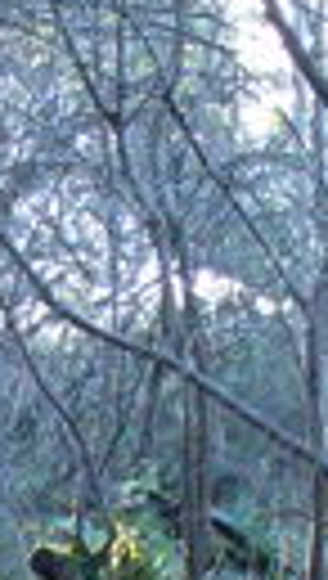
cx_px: -155
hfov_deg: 7.5
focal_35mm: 161
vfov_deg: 13.2
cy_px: 580
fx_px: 2478
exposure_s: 1/25
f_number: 2.8
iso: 100
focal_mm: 6.1
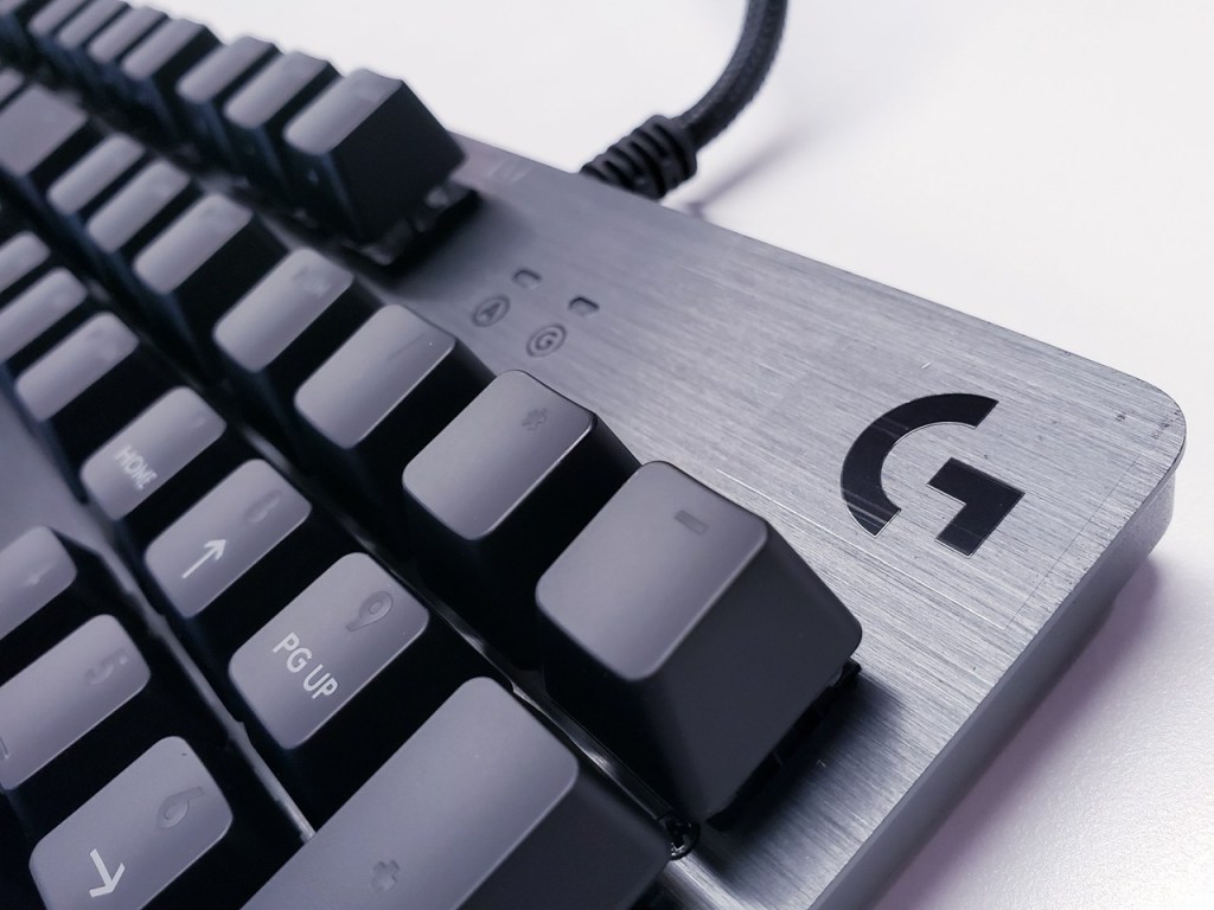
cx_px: 607
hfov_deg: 67.3
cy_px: 455
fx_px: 912
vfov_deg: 53.1
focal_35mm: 26
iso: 320
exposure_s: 1/50
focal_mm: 4.3
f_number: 2.4
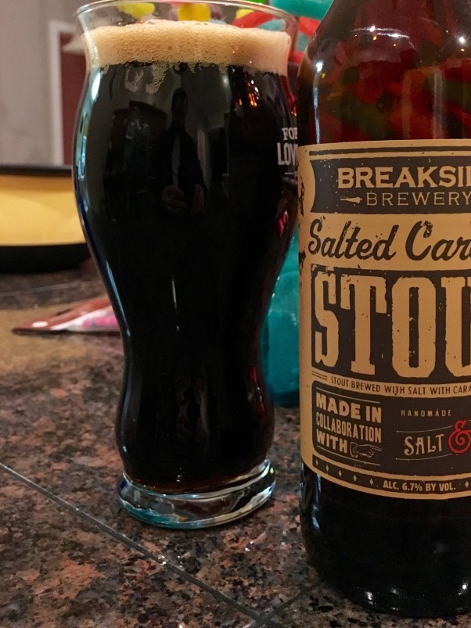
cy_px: 237
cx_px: 298
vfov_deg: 49.7
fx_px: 671
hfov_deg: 38.4
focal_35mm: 37
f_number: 2.2
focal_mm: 4.15
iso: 250
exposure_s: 1/15
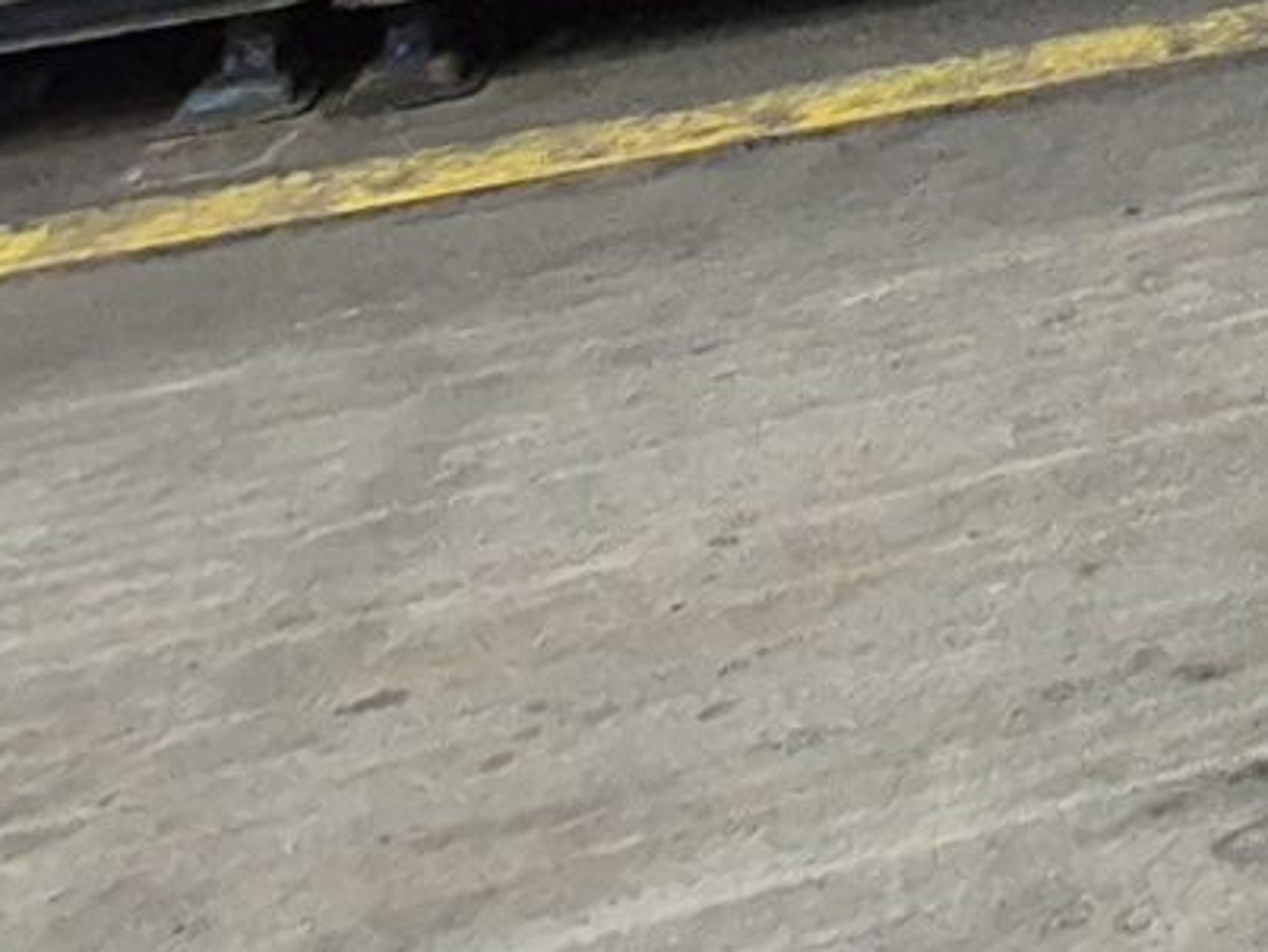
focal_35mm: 83
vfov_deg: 10.7
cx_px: 3561
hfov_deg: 12.5
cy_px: -2031
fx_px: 3041
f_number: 2.2
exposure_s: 1/50
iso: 640
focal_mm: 2.2
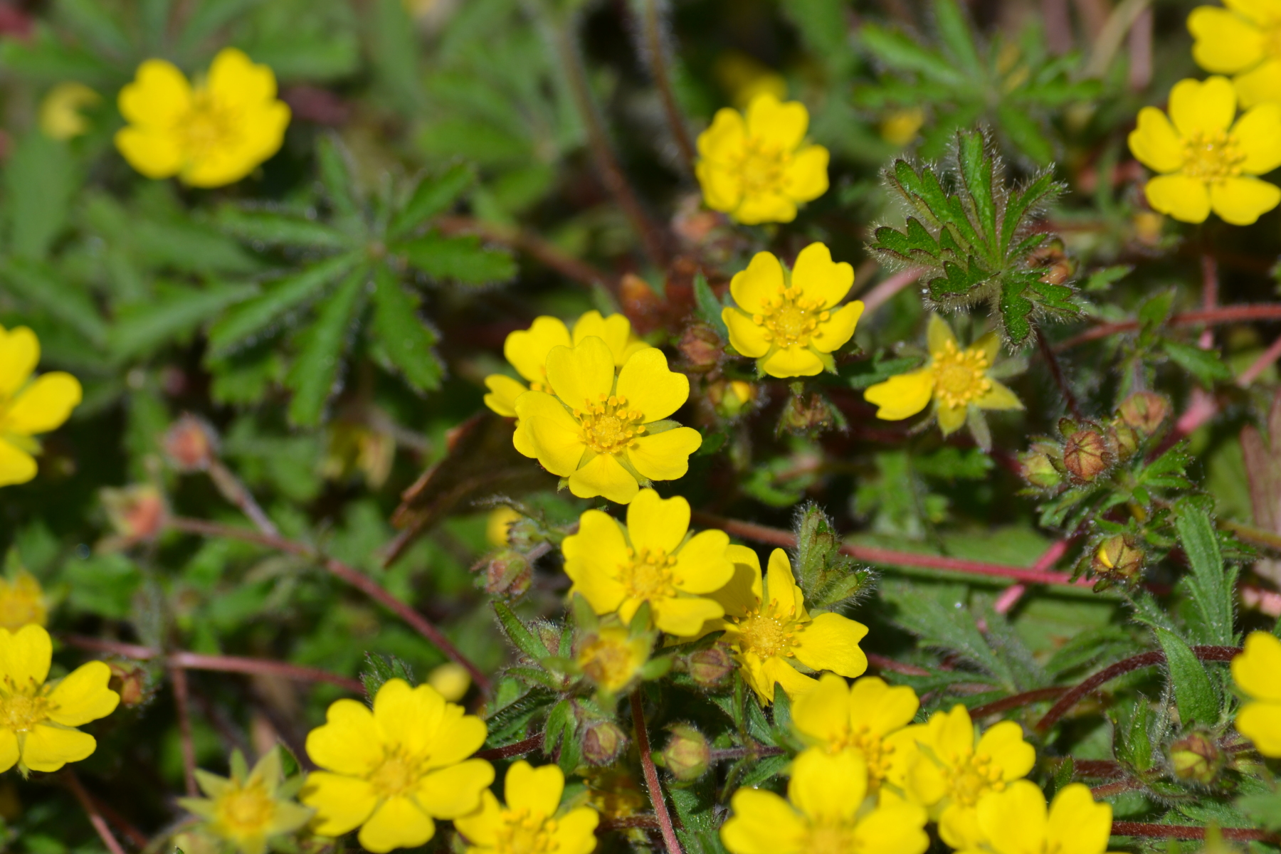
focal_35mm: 450
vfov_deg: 3.1
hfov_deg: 4.6
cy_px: 427
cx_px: 640
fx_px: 16011
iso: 100
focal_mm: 300
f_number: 8
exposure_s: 1/320
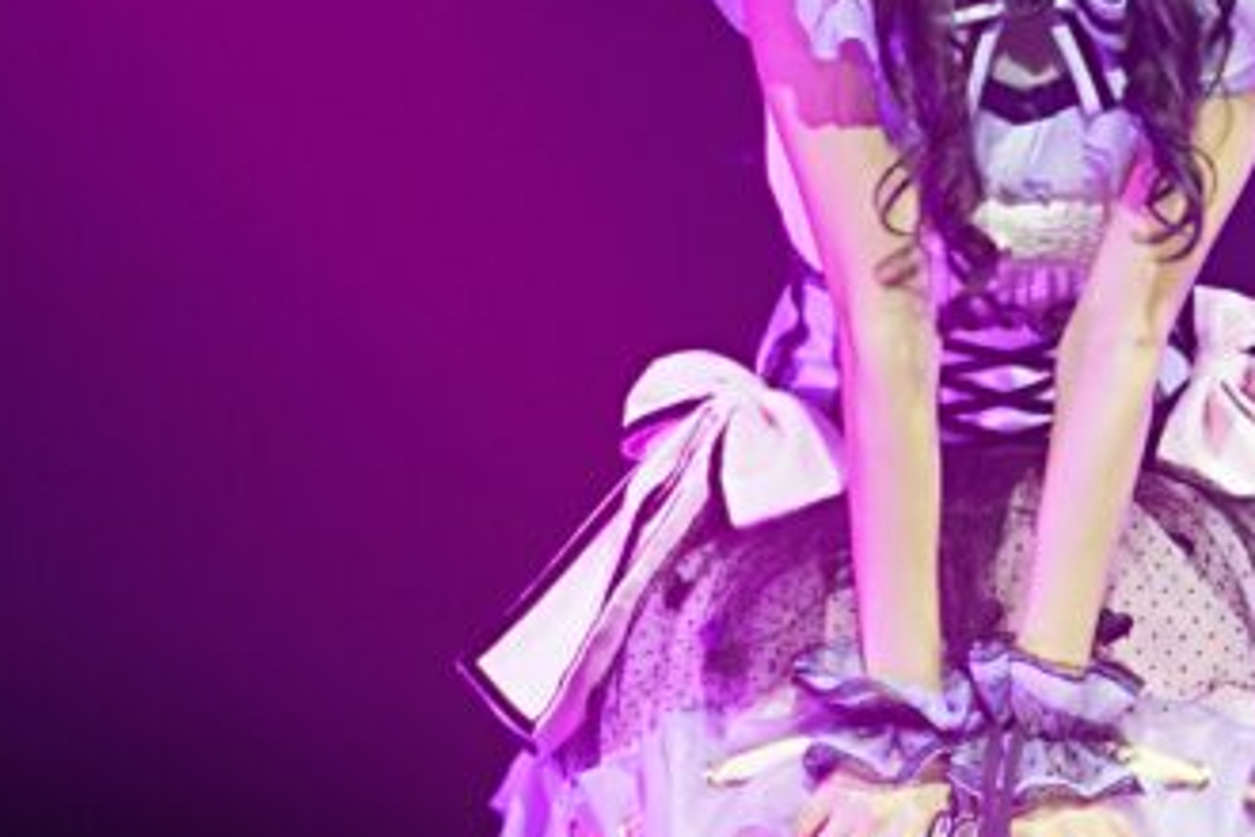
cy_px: -110
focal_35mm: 1253
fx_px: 43688
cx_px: 1361
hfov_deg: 1.6
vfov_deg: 1.1
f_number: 6.3
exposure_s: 1/100
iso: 1250
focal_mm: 383.4
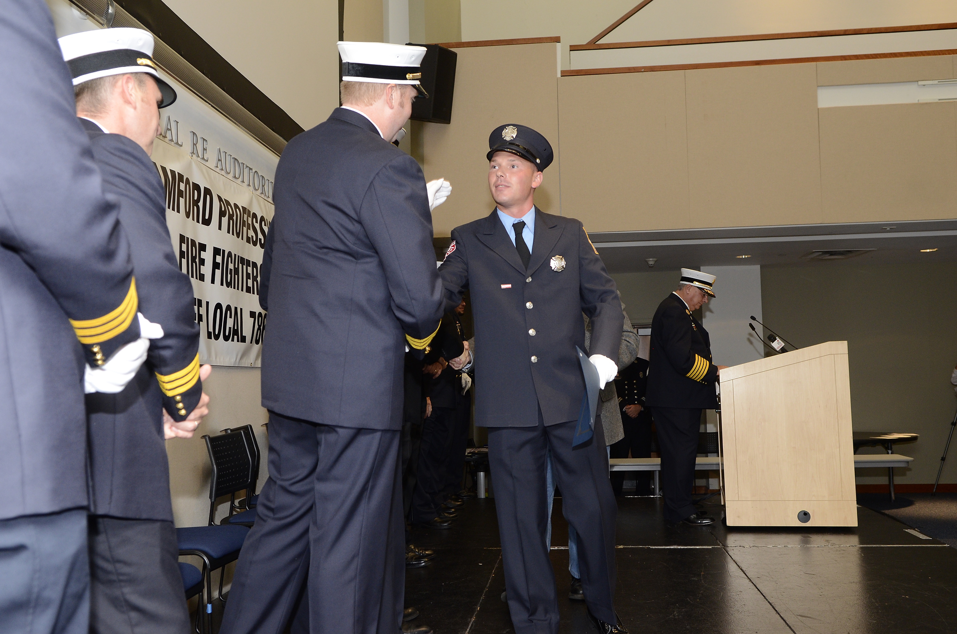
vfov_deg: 36.7
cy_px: 317
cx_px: 478
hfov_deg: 53.2
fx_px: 955
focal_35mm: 36
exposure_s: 1/80
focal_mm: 24
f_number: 5
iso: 800
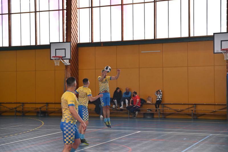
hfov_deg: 28.9
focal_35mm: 70
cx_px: 114
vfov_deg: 19.4
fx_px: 443
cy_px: 76
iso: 400
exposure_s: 1/250
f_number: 3.2
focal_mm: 70
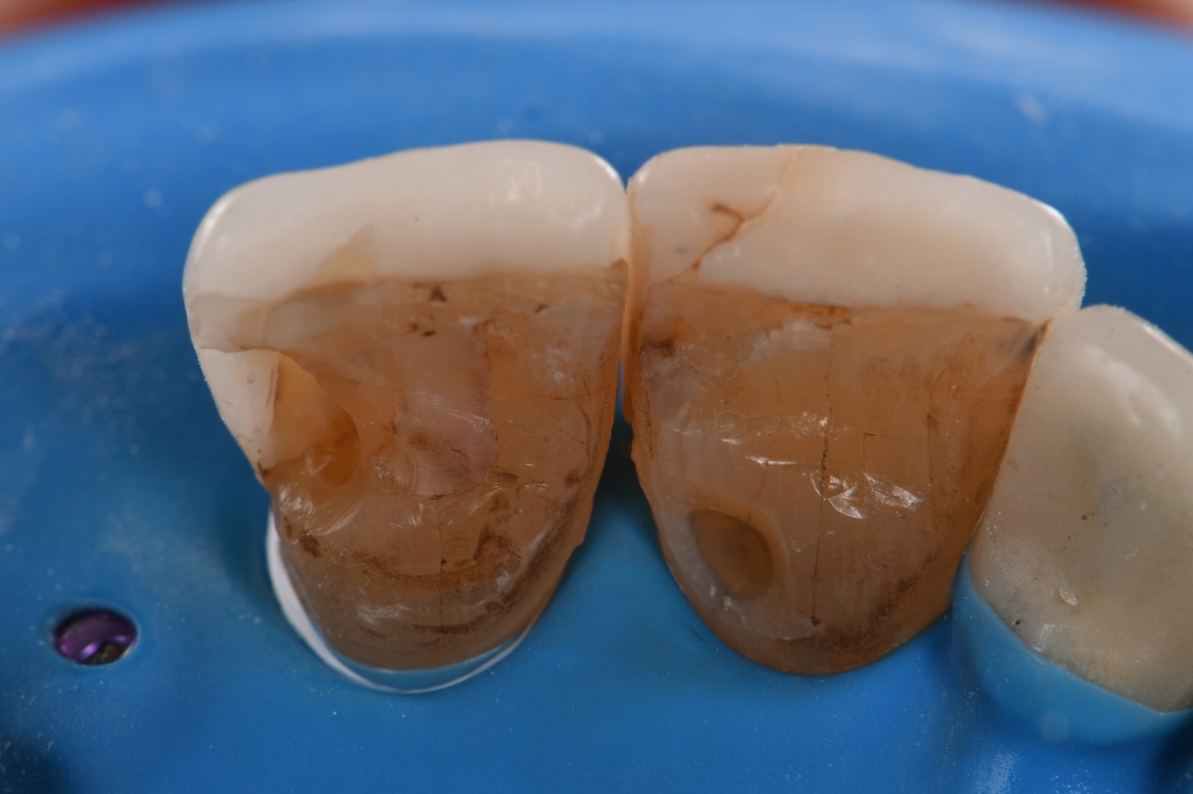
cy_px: 397
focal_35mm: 157
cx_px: 596
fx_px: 5200
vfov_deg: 8.7
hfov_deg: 13.1
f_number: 32
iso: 200
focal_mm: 105
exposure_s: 1/160
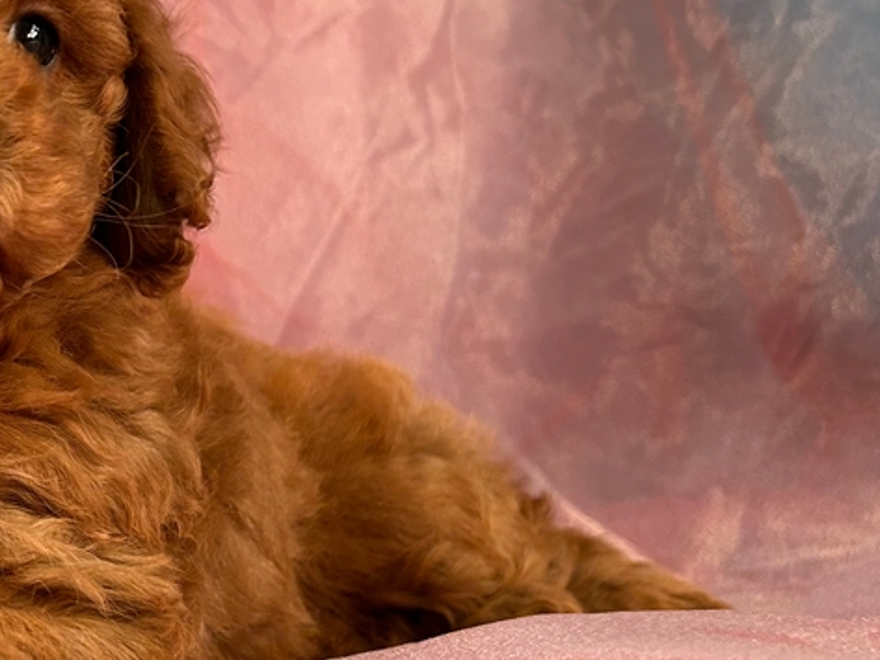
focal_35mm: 66
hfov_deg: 26.8
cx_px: -110
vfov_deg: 22.2
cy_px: 283
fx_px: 1678
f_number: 1.5
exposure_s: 1/120
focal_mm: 5.7
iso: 64
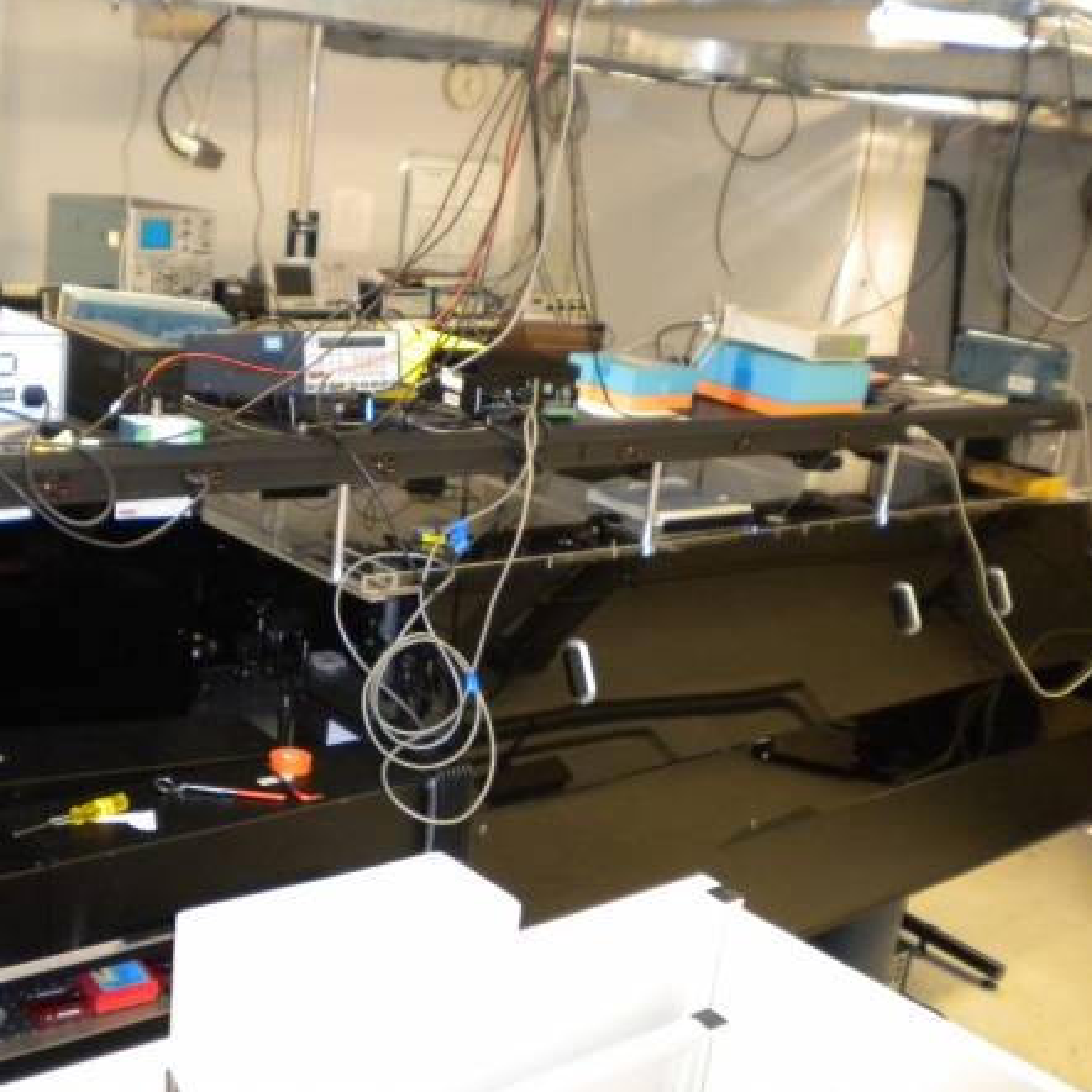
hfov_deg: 39.7
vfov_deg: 40.0
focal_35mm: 42
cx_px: 405
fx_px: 1499
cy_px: 551
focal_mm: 6.3
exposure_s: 1/30
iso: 400
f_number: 3.1
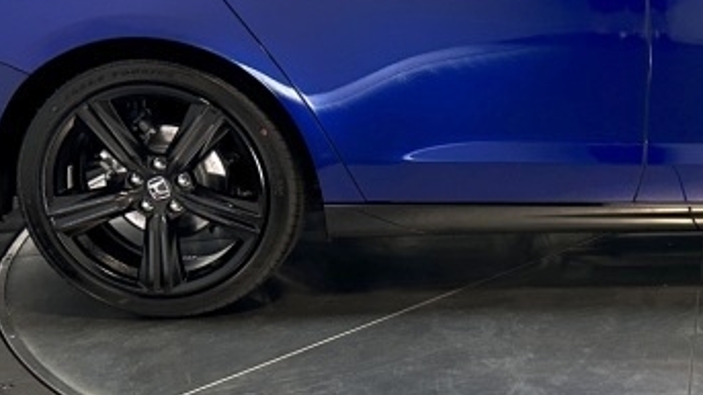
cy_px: 199
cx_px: 652
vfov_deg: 15.5
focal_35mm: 78
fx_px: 1454
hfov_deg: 26.2
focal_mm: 6.86
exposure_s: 1/60
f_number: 1.78
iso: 400
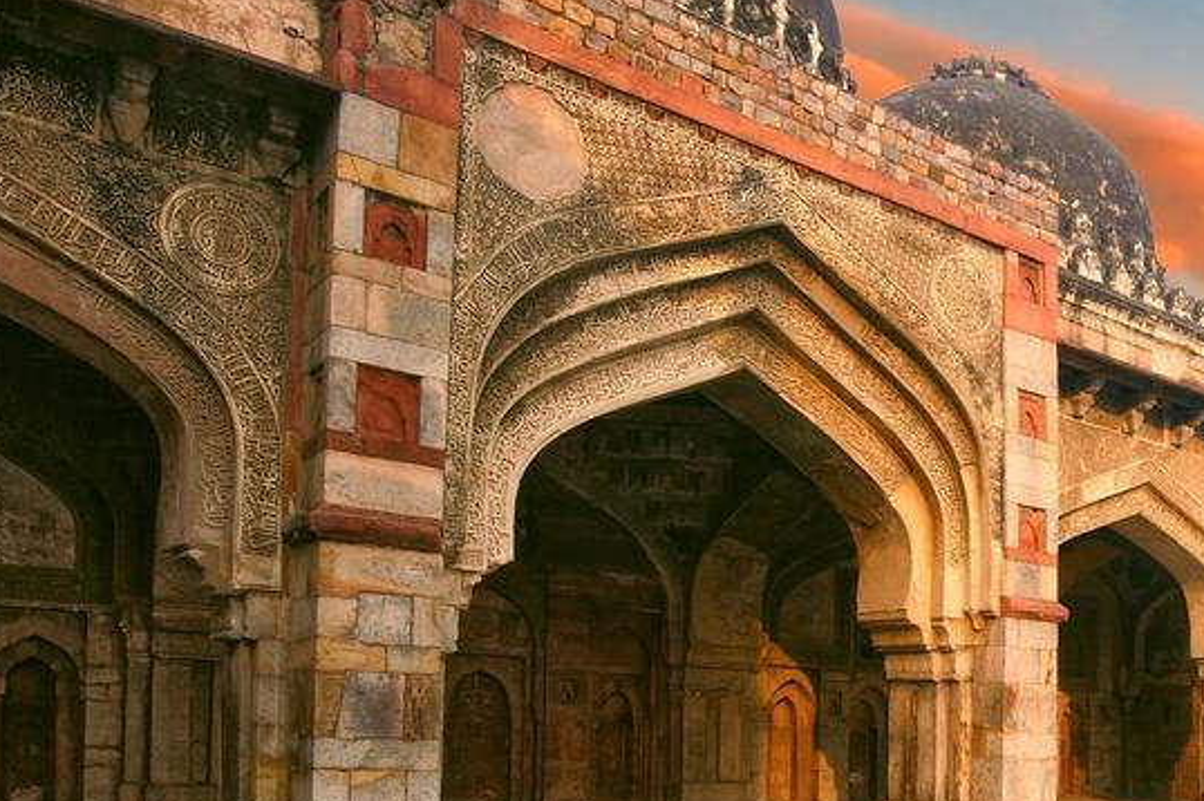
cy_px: 315
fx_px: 1103
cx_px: 1157
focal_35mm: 33
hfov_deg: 48.8
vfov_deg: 39.7
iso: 400
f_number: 8
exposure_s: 1/250
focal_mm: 16
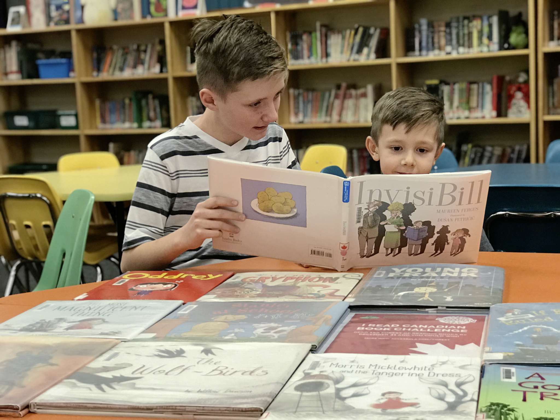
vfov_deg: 25.7
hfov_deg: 33.8
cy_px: 210
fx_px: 922
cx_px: 280
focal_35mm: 57
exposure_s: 1/60
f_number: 2.8
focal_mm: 6.6
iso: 160
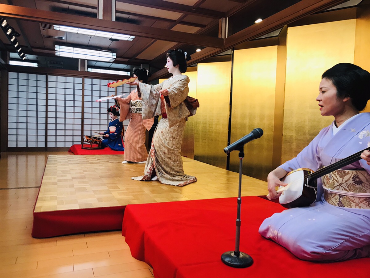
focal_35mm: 28
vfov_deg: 49.7
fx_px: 299
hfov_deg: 63.4
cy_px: 139
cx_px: 185
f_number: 1.8
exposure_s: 1/33
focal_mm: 3.99
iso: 20
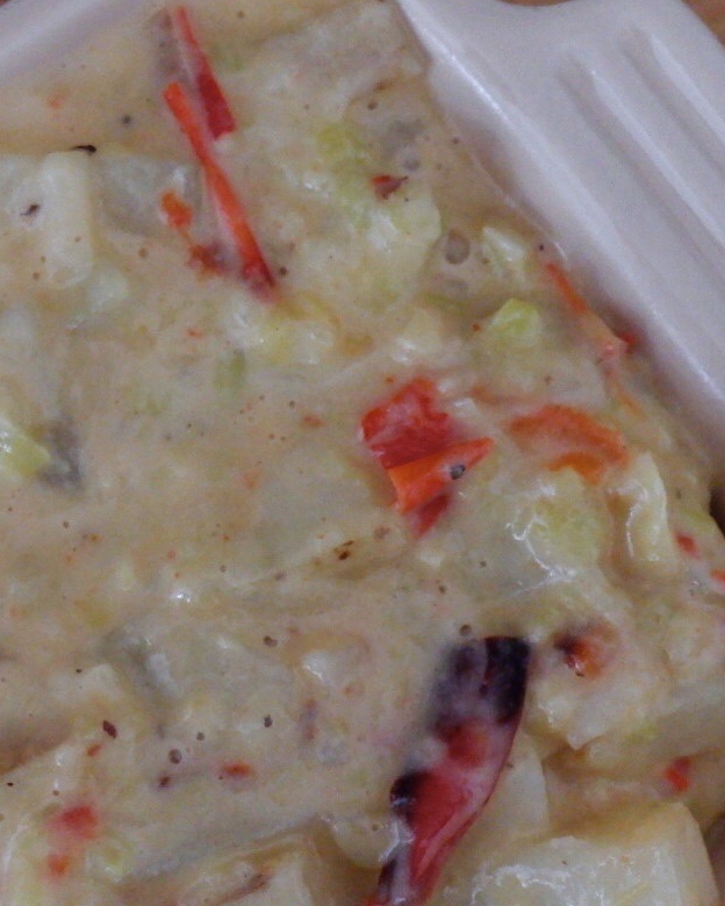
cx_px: 187
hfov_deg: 16.3
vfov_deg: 20.4
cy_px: 486
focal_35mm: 94
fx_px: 2521
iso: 6400
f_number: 4.5
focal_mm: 29.6
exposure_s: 1/60
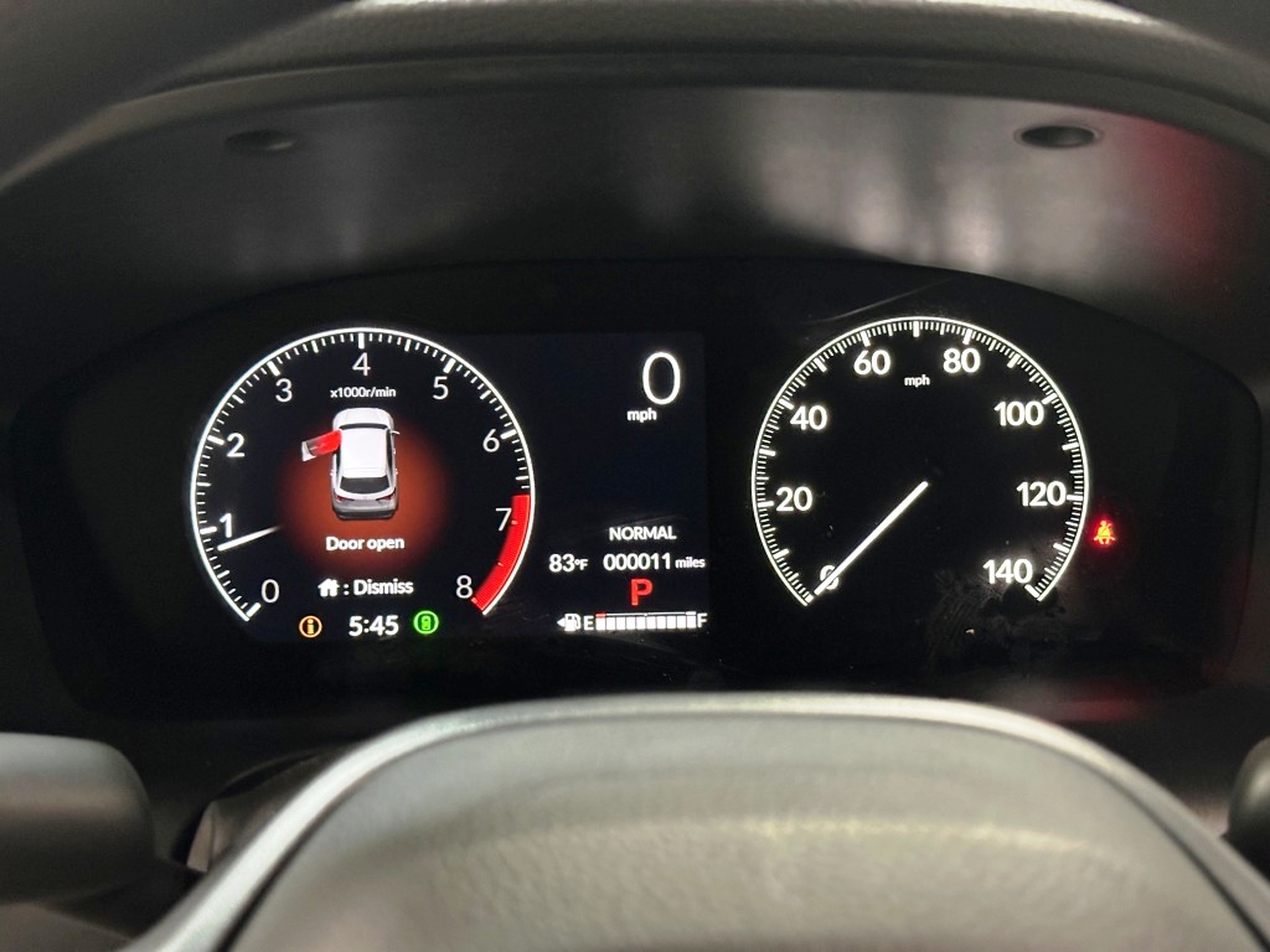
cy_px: 476
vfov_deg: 30.3
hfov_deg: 39.7
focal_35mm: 48
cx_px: 635
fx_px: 1761
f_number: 1.78
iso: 640
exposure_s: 1/24
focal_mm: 6.86
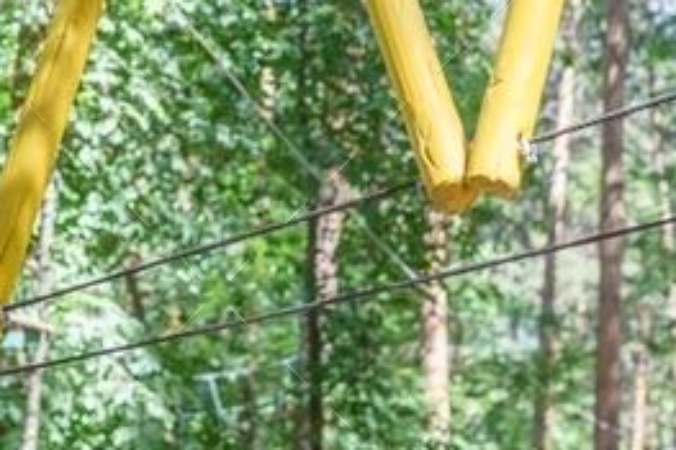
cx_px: 203
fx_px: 2102
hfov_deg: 18.2
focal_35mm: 112
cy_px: 27
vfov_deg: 12.1
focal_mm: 50
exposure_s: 1/500
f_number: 3.5
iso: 250
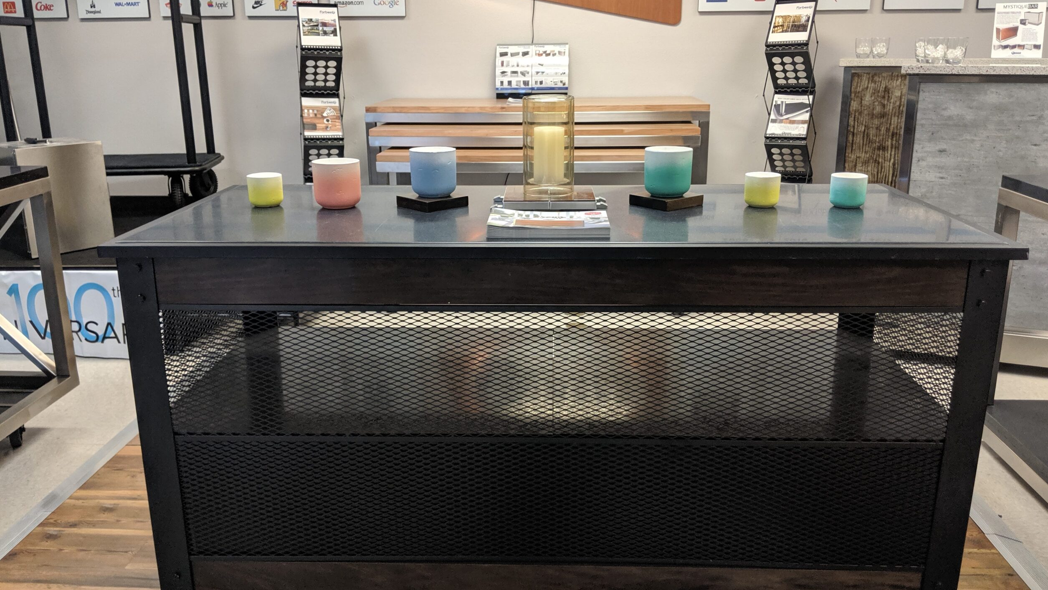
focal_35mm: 30
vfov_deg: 38.9
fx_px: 834
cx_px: 528
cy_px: 270
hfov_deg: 64.3
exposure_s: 1/60
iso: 298
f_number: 1.8
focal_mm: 4.44
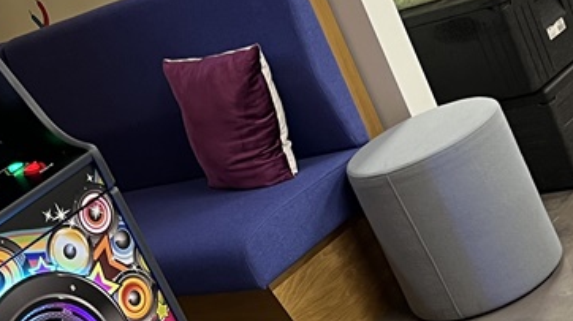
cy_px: 274
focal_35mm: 94
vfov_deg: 12.8
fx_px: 1427
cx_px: 268
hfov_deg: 22.7
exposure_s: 1/50
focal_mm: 5.7
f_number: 1.5
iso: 160
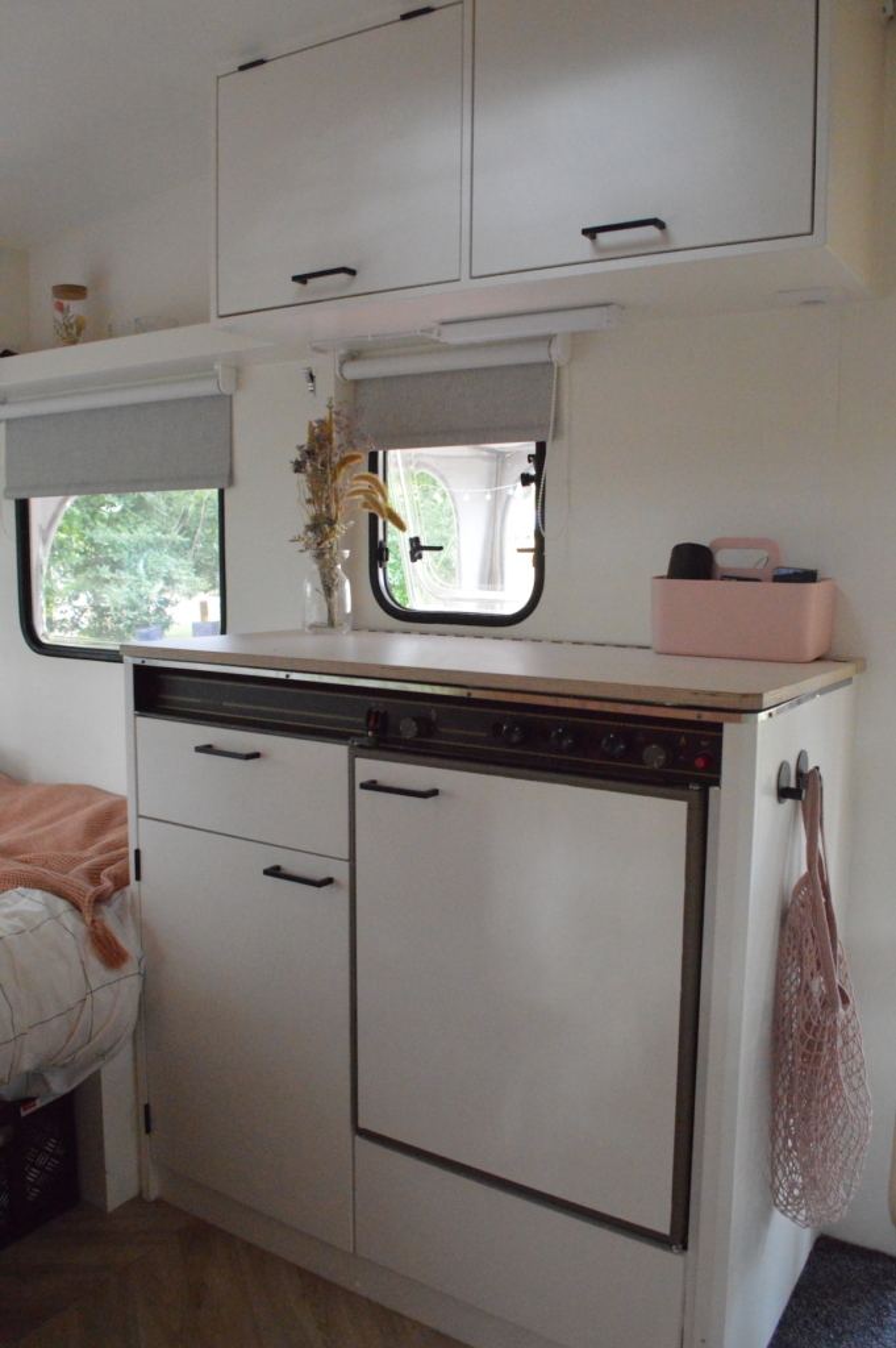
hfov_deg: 47.9
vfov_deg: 67.4
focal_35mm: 27
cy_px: 674
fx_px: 1010
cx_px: 448
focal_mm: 18
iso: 6400
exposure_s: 1/200
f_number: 7.1
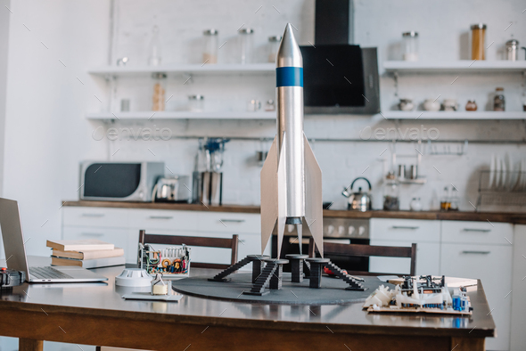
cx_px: 263
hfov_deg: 39.6
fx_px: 731
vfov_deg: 27.0
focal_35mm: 50
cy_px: 176
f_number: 3.2
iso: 640
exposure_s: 1/160
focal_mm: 50
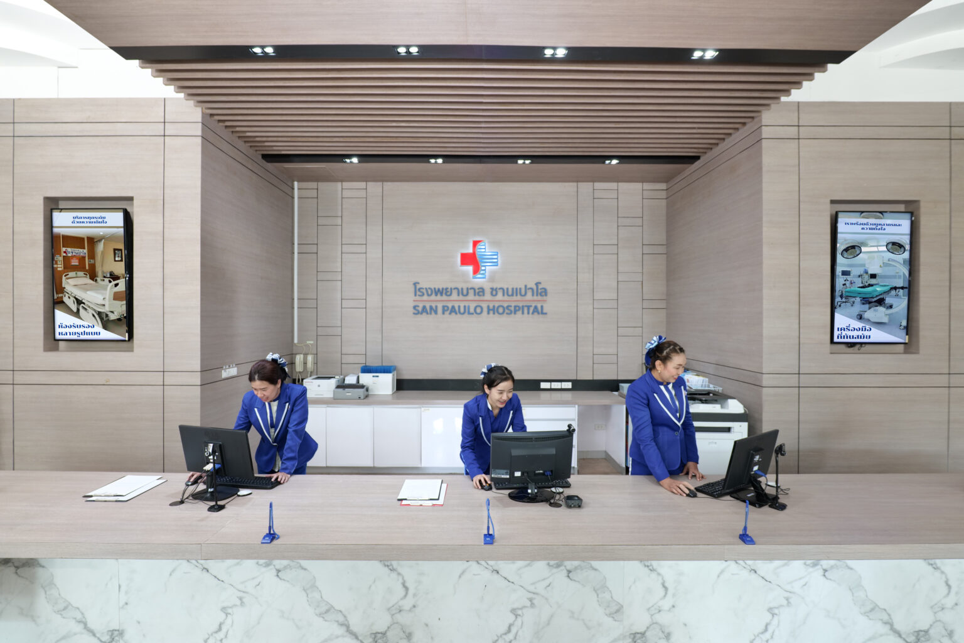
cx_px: 482
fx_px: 428
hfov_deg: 96.7
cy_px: 322
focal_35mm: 16
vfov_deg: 73.7
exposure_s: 1/10
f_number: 6.3
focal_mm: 16
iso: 400
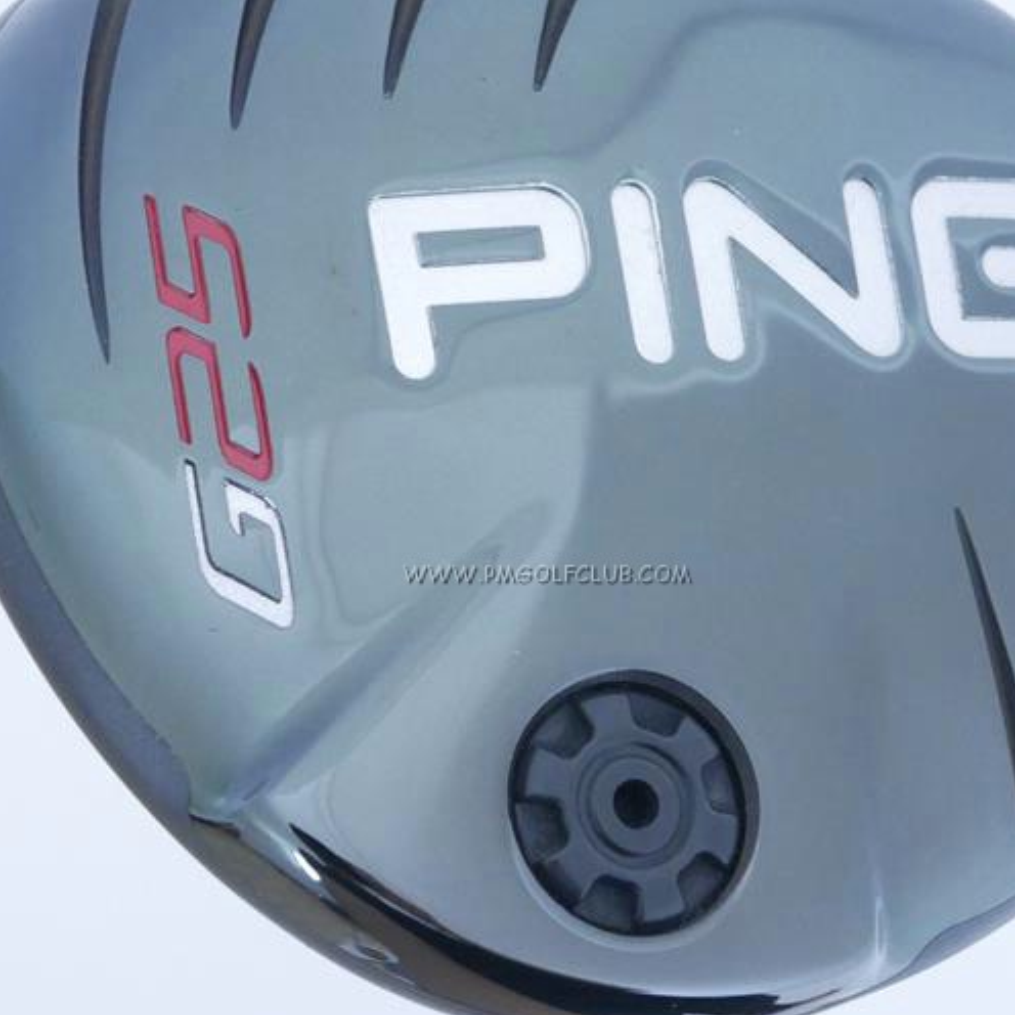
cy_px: 389
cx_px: 547
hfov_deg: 15.3
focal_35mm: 114
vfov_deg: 15.3
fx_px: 3782
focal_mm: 25
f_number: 4.5
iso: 1600
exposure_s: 1/25
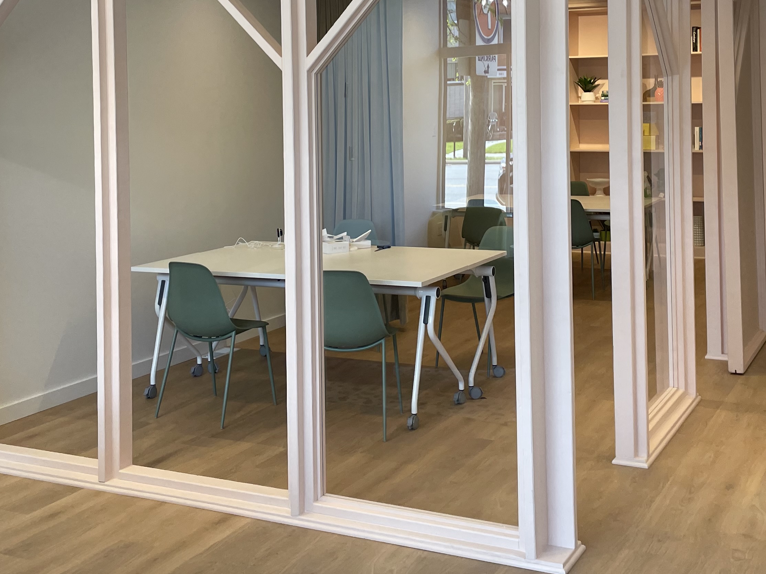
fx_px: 1040
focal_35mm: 47
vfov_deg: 30.4
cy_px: 144
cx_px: 418
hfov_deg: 40.4
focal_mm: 4.2
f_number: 1.6
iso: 64
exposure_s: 1/120
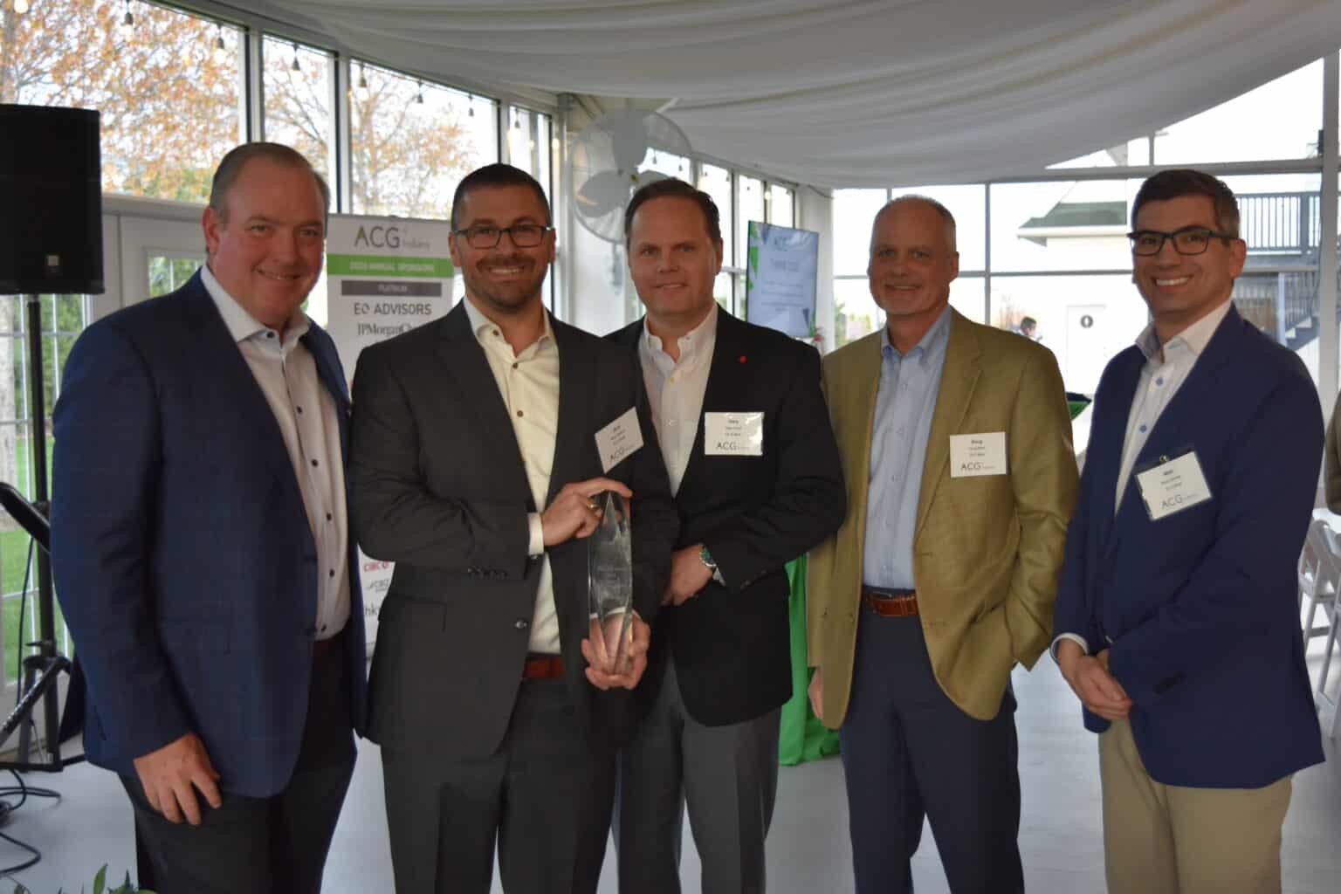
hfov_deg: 45.0
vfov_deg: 30.8
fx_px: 1620
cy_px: 447
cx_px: 670
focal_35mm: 44
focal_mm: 29
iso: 800
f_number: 4.5
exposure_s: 1/80
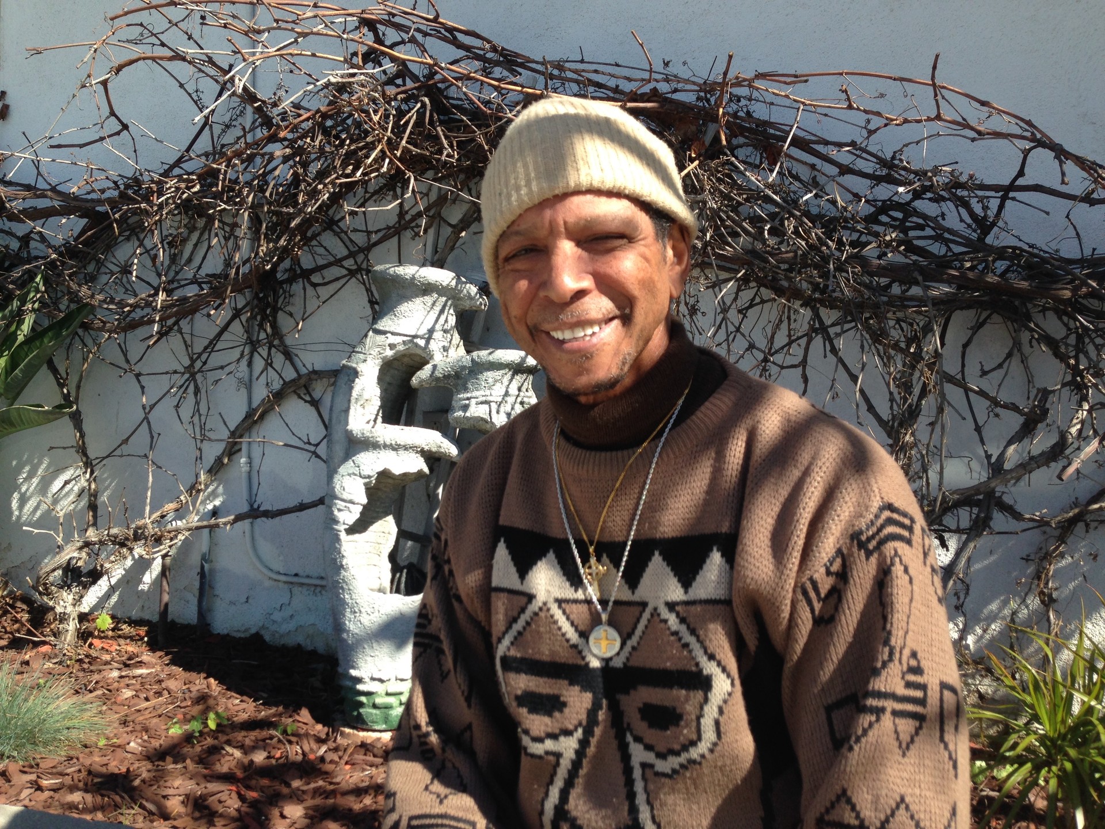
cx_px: 552
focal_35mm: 33
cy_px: 414
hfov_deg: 55.4
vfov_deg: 42.9
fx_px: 1053
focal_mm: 4.12
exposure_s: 1/763
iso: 50
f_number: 2.4
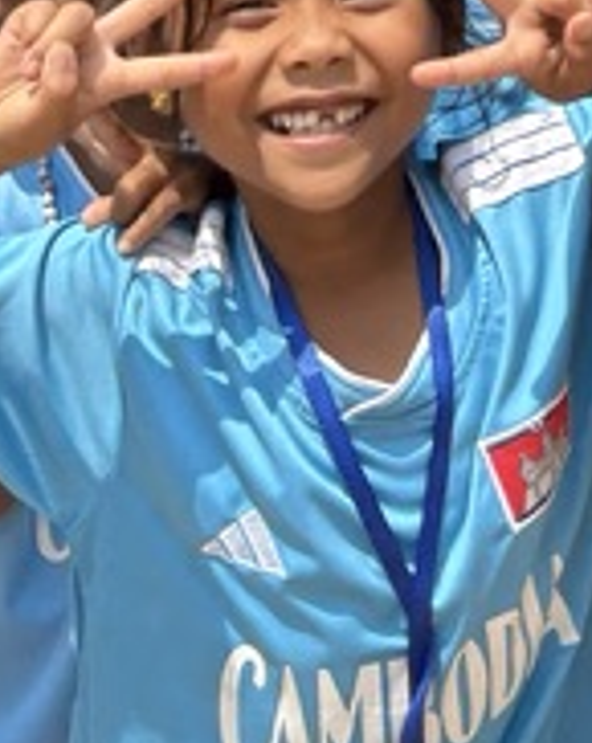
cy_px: -665
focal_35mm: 143
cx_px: 543
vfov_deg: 12.2
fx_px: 3140
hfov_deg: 10.7
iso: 64
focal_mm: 5.96
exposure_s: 1/2141
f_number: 1.6
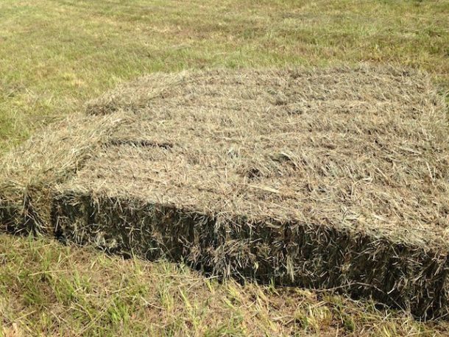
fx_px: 428
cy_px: 168
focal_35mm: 33
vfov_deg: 43.0
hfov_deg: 55.3
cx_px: 224
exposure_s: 1/1550
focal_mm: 4.12
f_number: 2.4
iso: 50
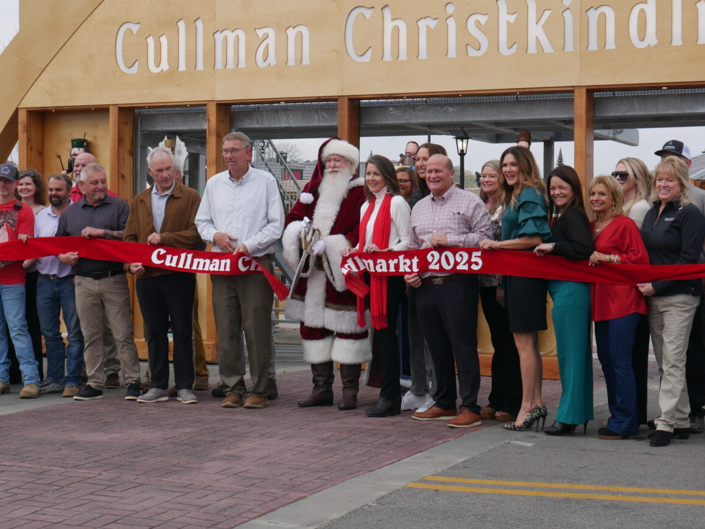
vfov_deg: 22.2
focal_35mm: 66
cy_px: 240
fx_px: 1344
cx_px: 375
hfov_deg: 29.4
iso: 200
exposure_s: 1/250
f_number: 9
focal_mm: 25
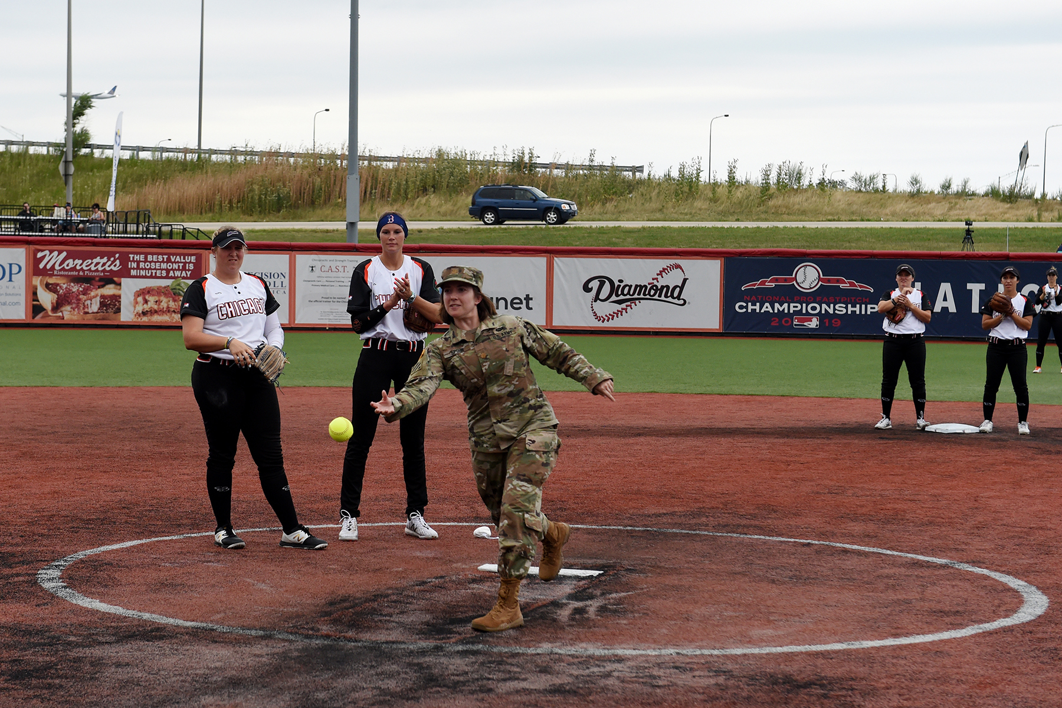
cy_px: 354
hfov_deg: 30.5
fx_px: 1947
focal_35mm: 66
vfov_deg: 20.6
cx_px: 531
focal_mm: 66
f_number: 6.3
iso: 1600
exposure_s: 1/4000
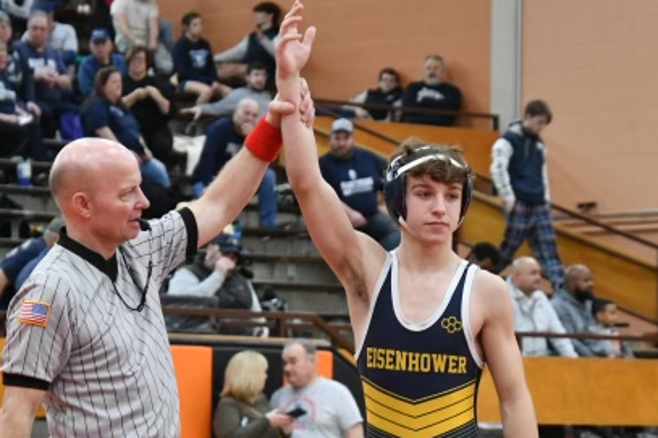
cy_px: 352
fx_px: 4092
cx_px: 310
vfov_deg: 6.1
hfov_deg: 9.2
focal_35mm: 224
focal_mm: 75
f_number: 5
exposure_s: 1/160
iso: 2200
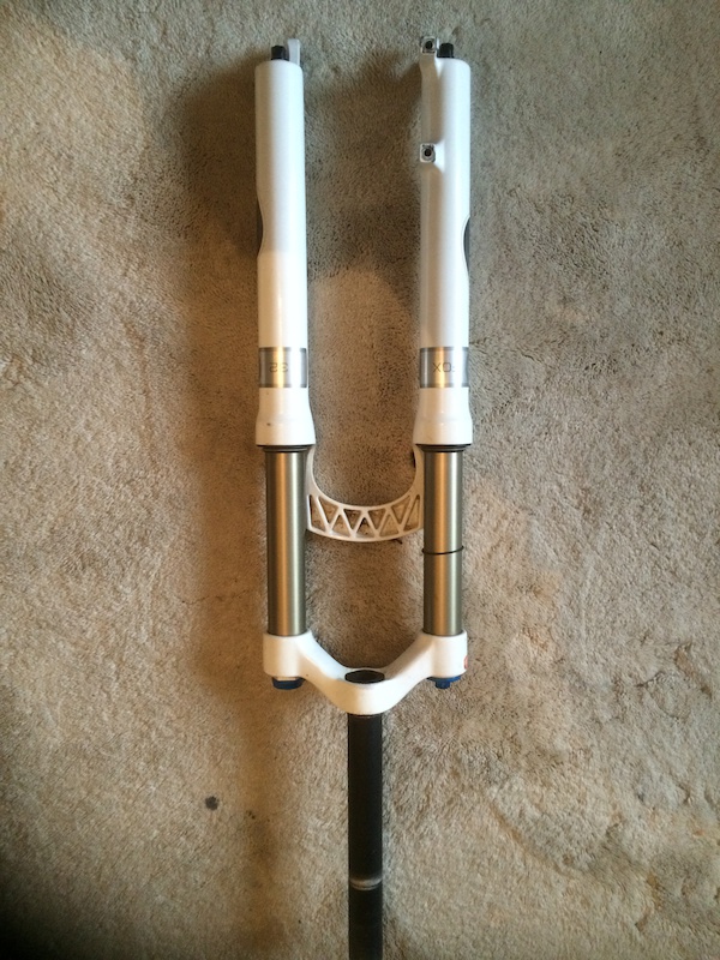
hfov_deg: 48.2
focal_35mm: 29
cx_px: 360
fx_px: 804
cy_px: 480
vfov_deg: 61.7
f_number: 2.2
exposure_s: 1/17
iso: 320
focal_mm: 4.15
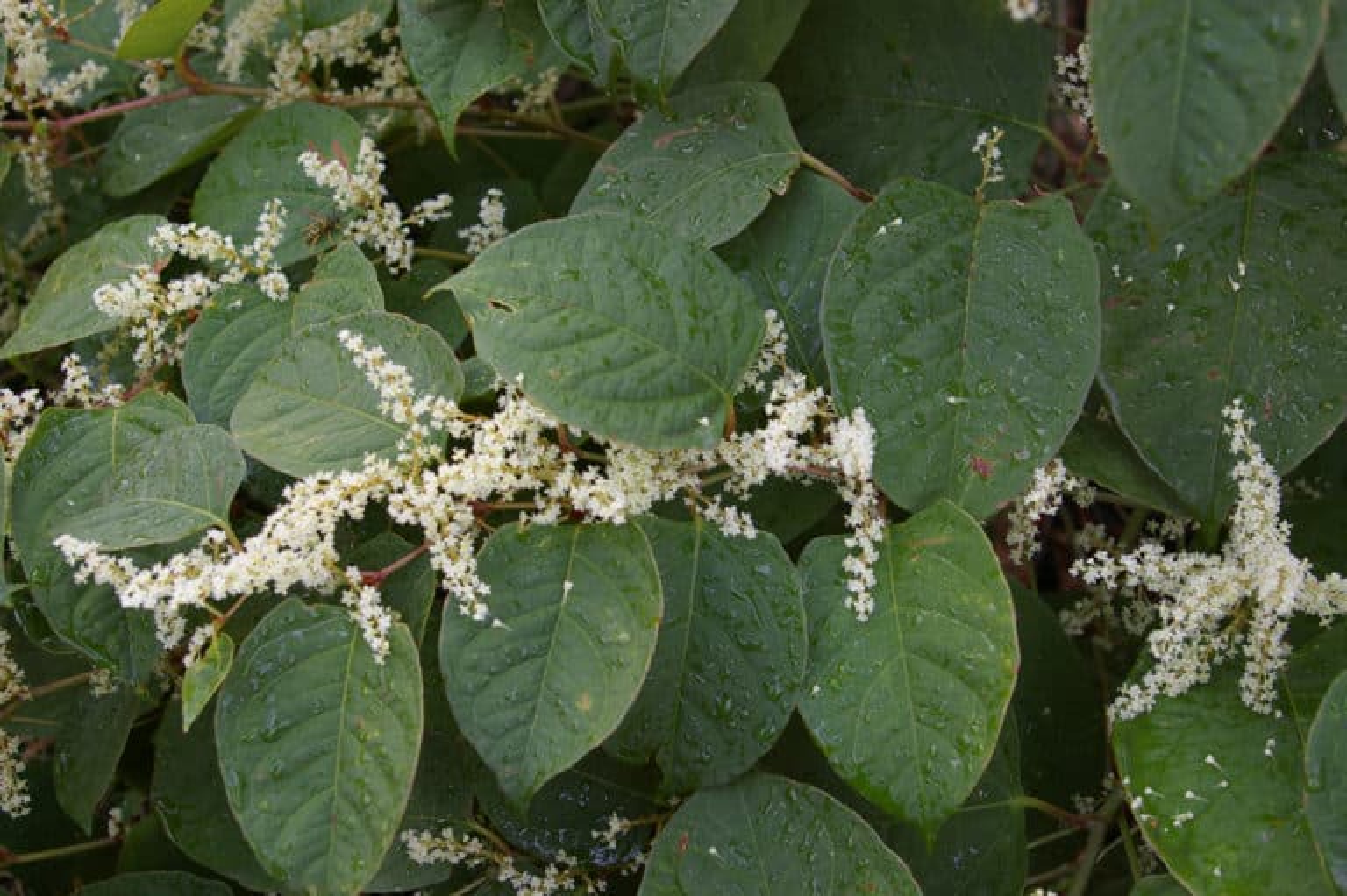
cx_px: 674
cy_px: 448
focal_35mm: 50
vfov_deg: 27.2
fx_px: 1851
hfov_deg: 40.0
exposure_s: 1/125
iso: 200
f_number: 5.6
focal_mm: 33
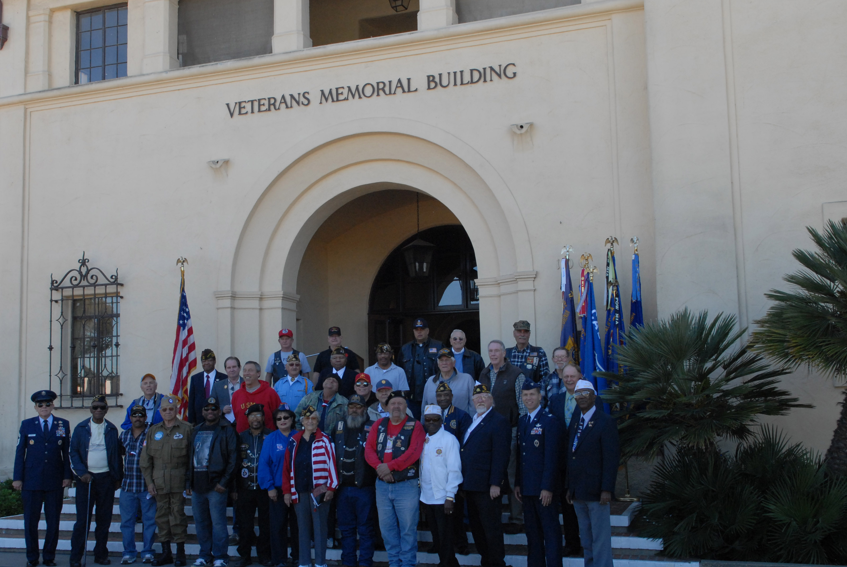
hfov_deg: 46.7
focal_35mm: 42
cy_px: 319
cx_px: 383
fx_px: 980
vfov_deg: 32.2
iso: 500
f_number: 9
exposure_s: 1/250
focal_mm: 23
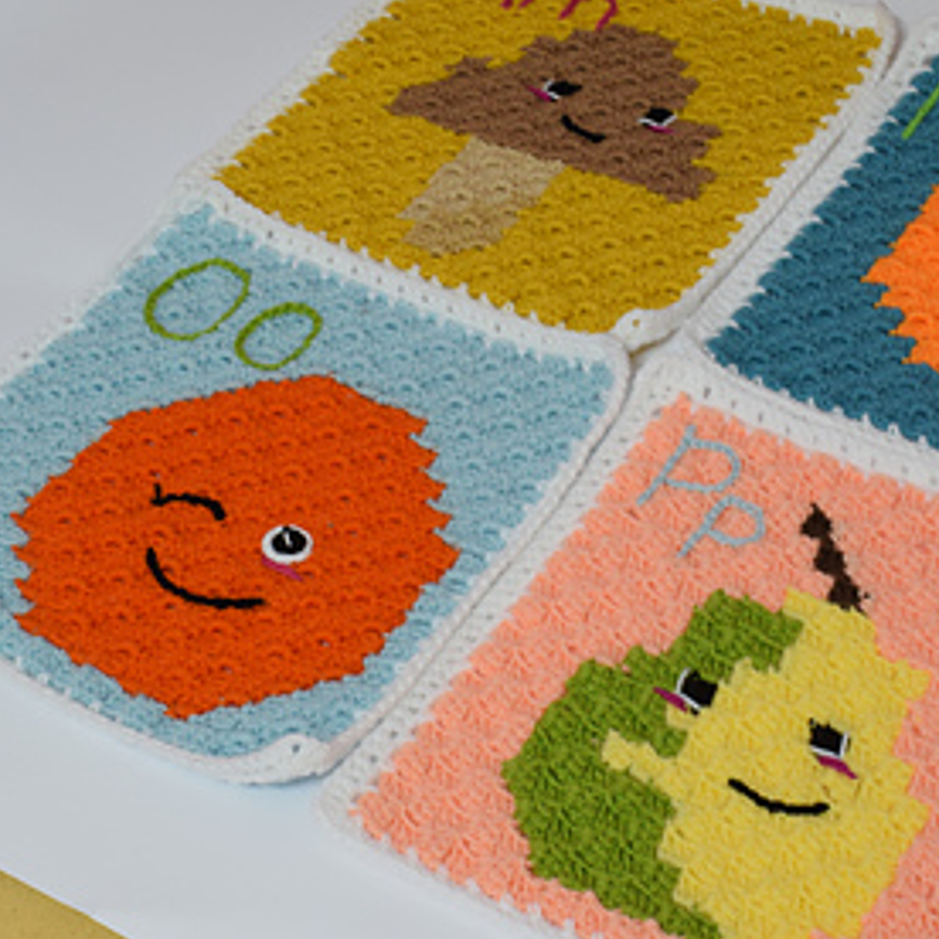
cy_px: 468
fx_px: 2479
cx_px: 558
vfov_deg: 21.5
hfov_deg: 21.4
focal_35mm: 81
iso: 800
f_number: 16
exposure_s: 1/3
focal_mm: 35
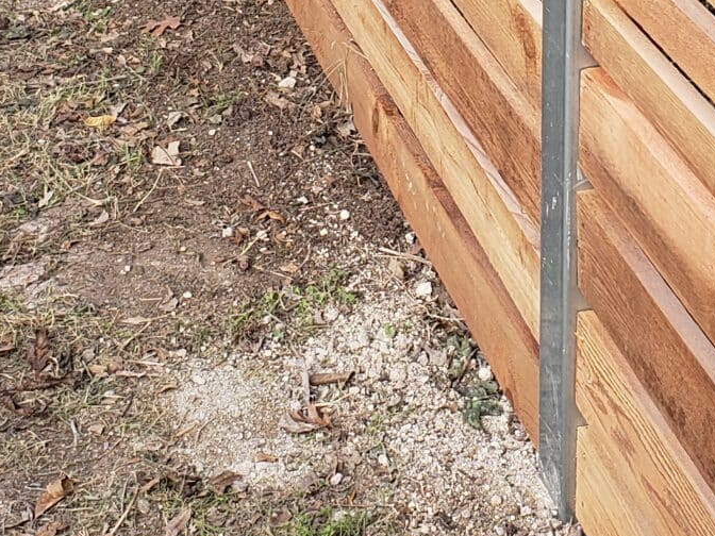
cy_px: -1
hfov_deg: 19.8
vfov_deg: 14.7
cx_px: 439
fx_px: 2045
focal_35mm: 99
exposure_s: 1/192
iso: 50
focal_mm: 4.3
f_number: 2.4
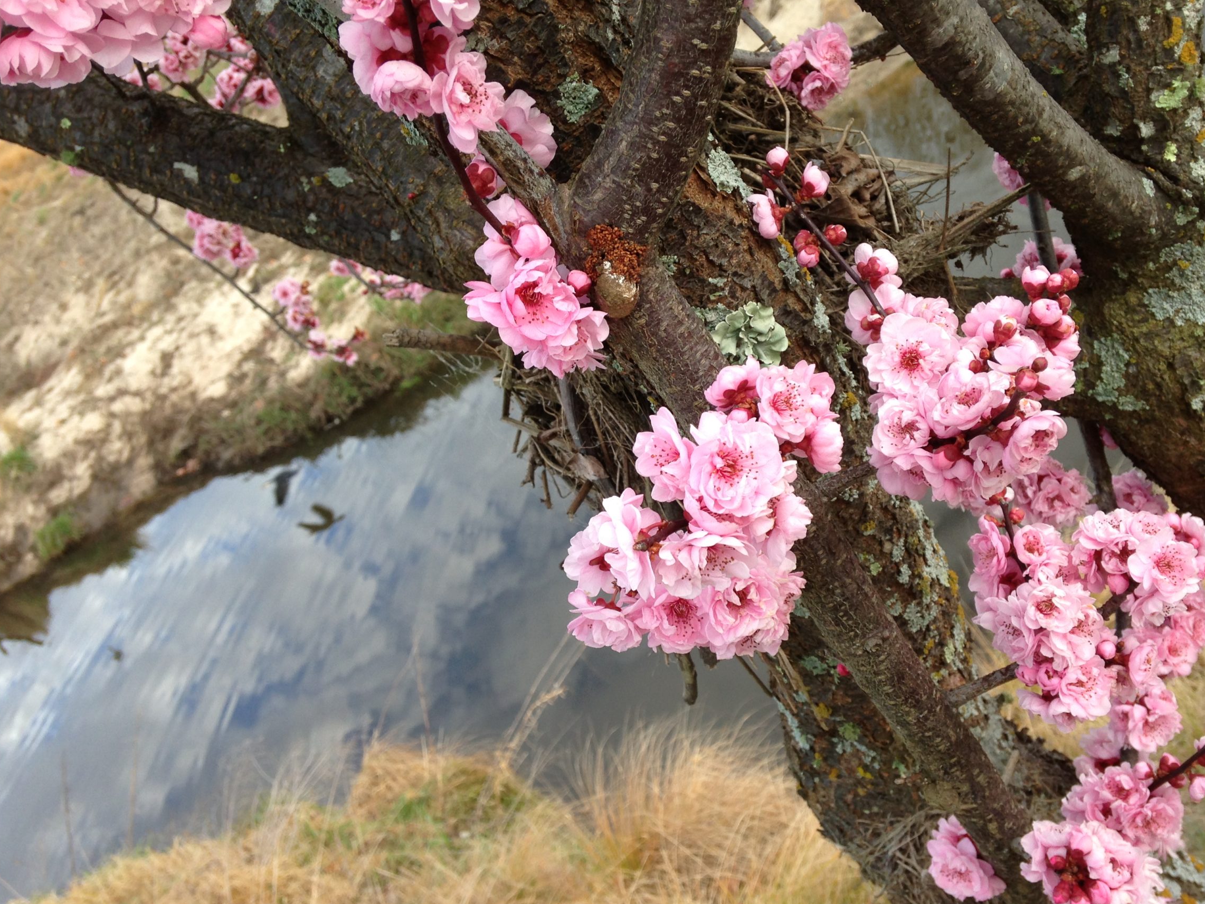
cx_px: 651
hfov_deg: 50.1
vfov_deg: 38.6
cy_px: 481
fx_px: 1288
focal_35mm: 37
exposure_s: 1/150
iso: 50
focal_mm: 4.13
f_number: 2.4
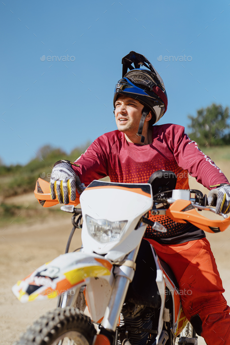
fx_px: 479
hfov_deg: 27.0
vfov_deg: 39.6
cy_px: 172
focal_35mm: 50
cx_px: 115
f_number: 1.8
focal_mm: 50
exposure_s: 1/4000
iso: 100
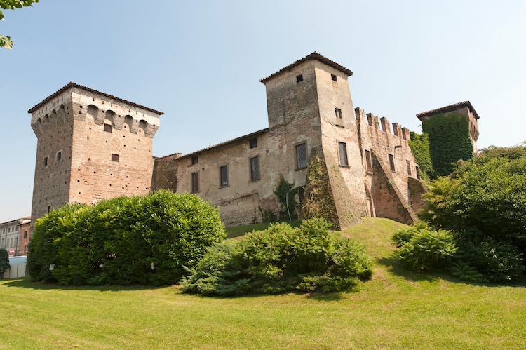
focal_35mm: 23
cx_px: 263
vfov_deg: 55.0
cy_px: 175
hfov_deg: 76.1
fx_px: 336
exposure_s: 1/200
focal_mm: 23
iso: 200
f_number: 9
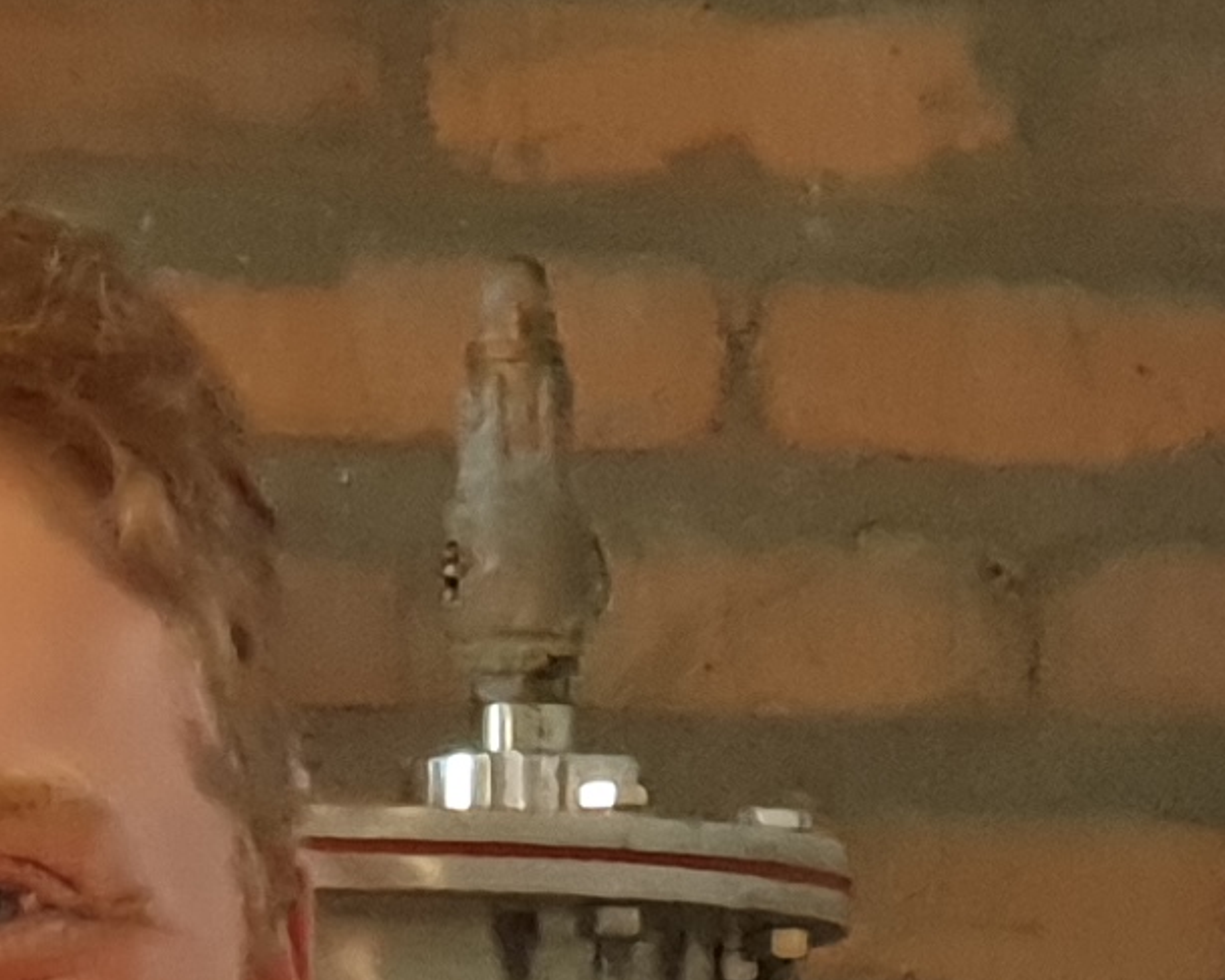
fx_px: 12180
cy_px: 2218
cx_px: 931
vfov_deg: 4.5
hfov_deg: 5.8
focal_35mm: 336
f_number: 2.4
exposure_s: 1/17
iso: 400
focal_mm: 6
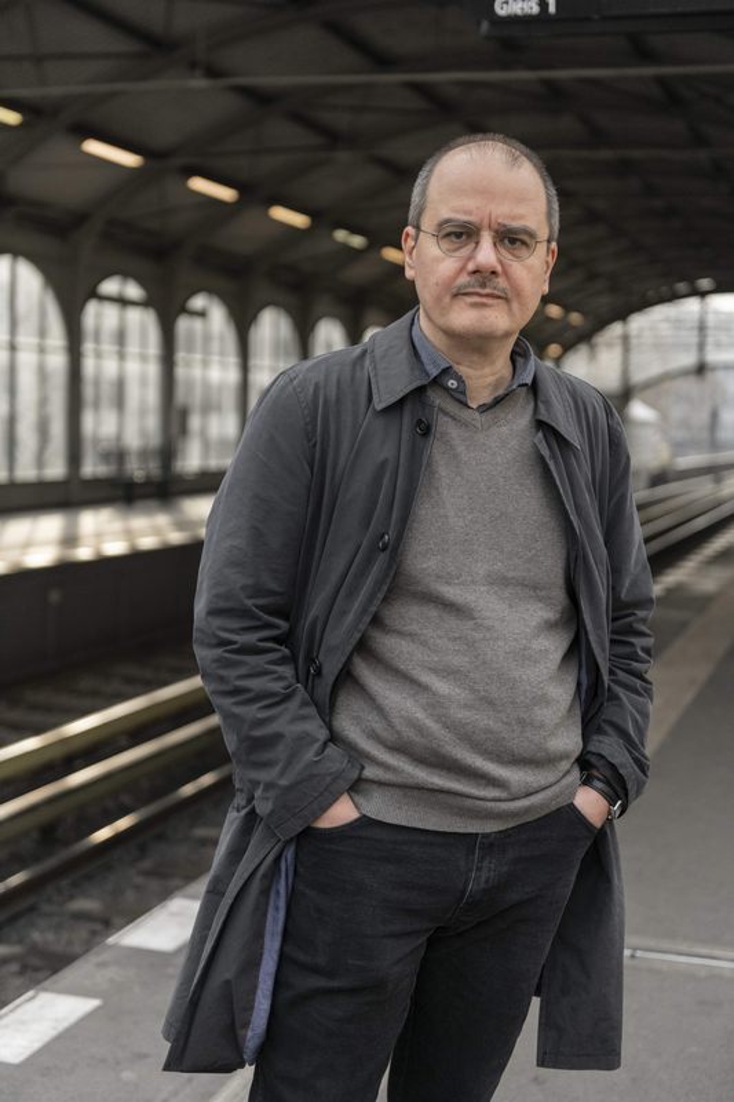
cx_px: 367
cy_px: 551
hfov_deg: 26.0
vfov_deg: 38.2
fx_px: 1591
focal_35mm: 52
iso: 1600
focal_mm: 52
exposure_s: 1/4000
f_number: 2.8
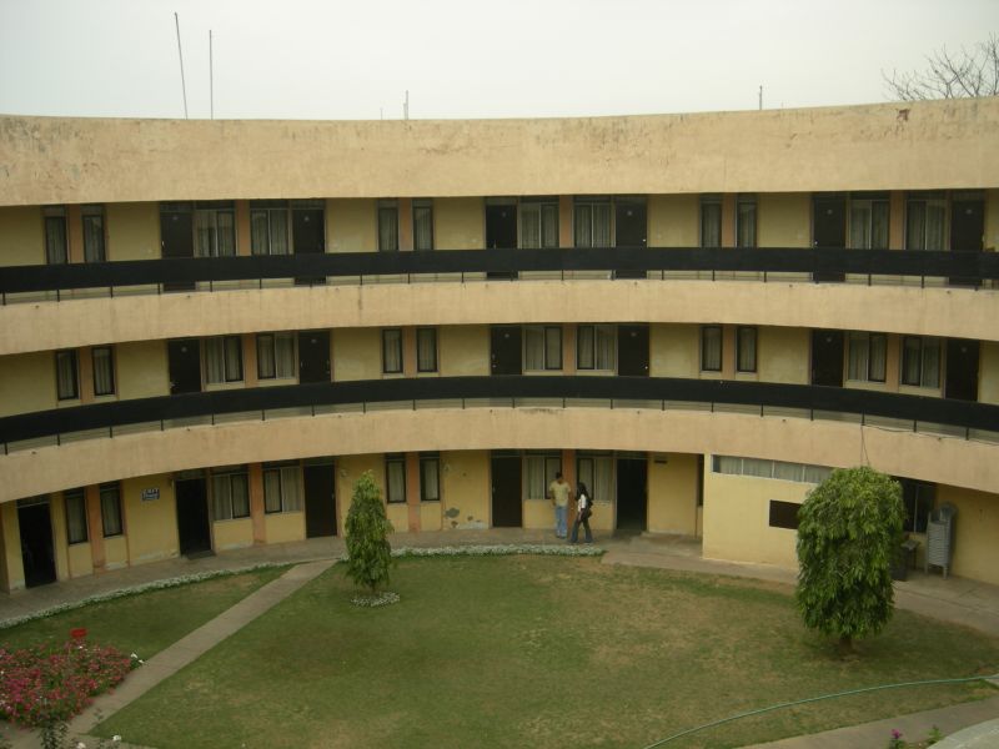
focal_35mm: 36
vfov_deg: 39.7
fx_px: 1039
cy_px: 374
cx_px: 500
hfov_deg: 51.4
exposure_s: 1/562
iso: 64
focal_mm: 7.5
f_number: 2.7
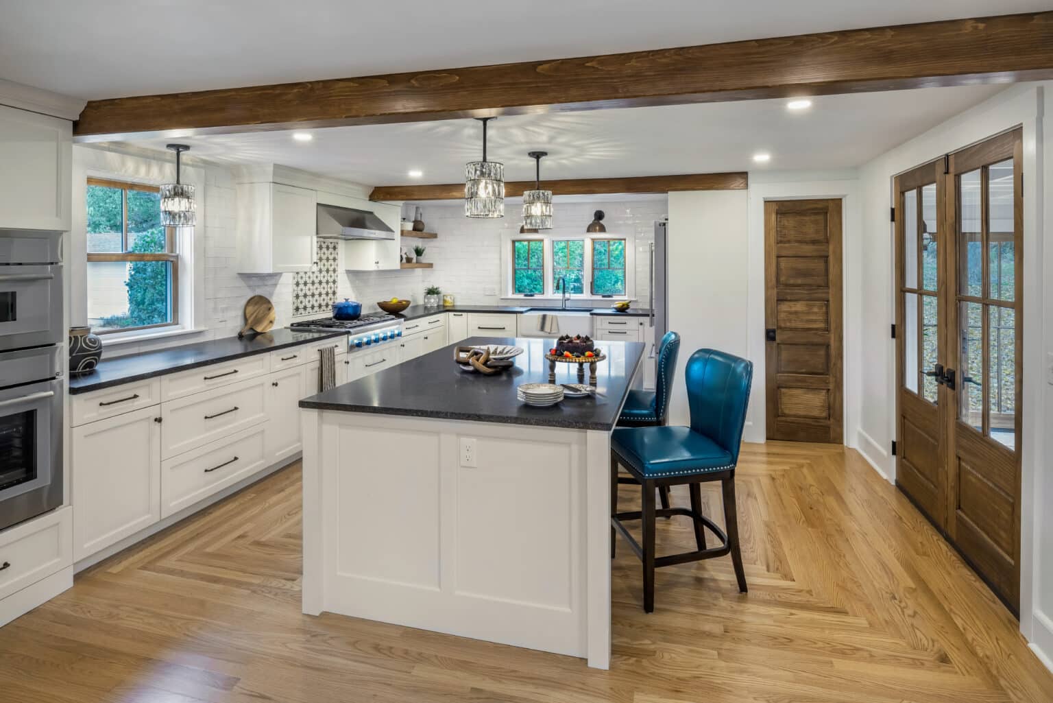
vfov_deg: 64.6
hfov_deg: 86.9
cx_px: 526
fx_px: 556
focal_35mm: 19
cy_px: 352
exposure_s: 1
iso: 400
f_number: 16
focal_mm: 19
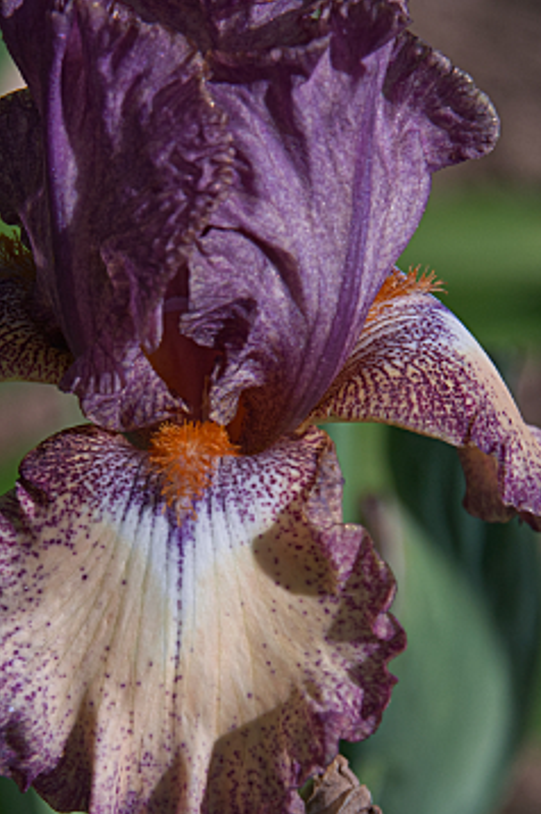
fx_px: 14183
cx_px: 178
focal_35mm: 628
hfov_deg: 2.2
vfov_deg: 3.3
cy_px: 525
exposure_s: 1/800
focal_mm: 250
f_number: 8
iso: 200
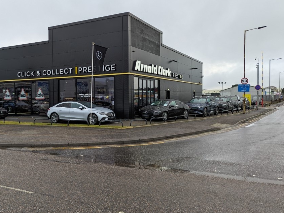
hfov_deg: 52.9
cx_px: 95
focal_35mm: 34
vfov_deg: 41.9
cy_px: 107
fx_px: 279
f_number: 1.85
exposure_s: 1/209
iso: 51
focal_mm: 6.81
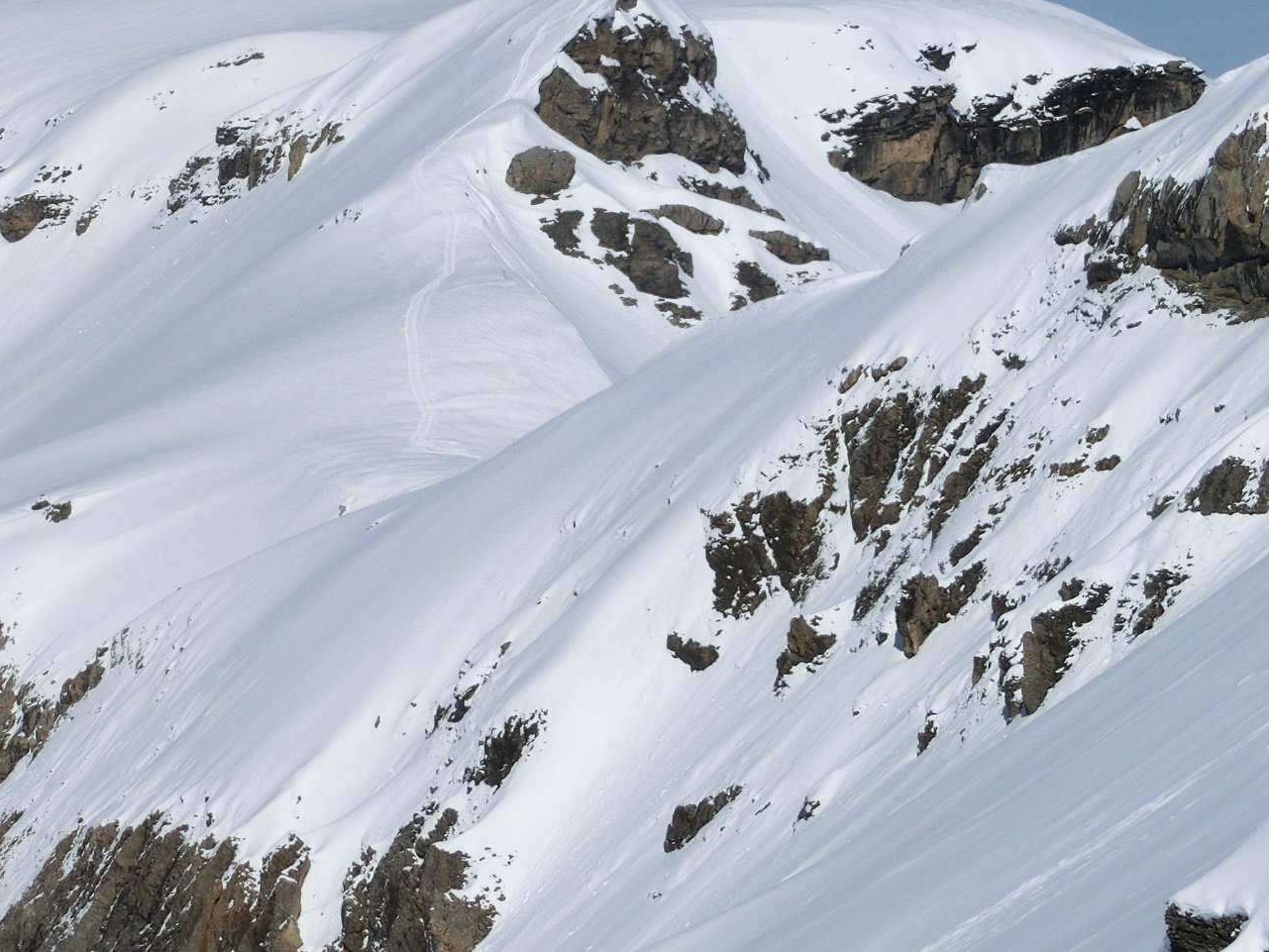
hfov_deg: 7.4
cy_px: 221
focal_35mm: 267
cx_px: 335
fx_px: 9789
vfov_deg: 5.6
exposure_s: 1/400
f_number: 15
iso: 100
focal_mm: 26.91
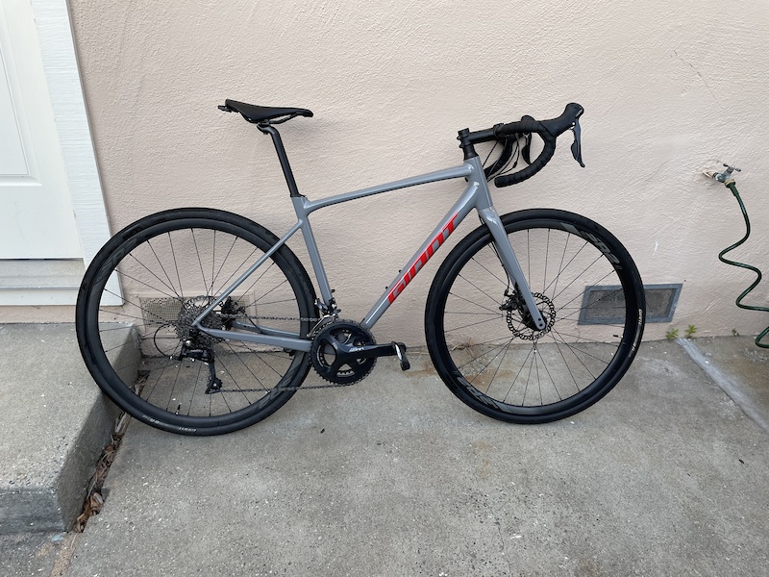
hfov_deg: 67.3
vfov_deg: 53.1
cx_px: 384
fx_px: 578
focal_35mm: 26
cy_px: 288
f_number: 1.6
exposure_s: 1/532
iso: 32
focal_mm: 4.2
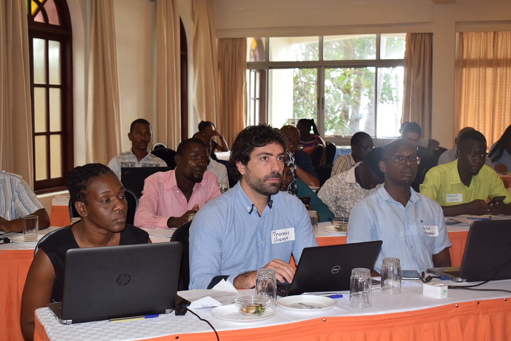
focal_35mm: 52
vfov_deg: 25.7
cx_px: 256
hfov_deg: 37.9
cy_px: 170
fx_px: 745
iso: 800
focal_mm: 35
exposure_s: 1/100
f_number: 5
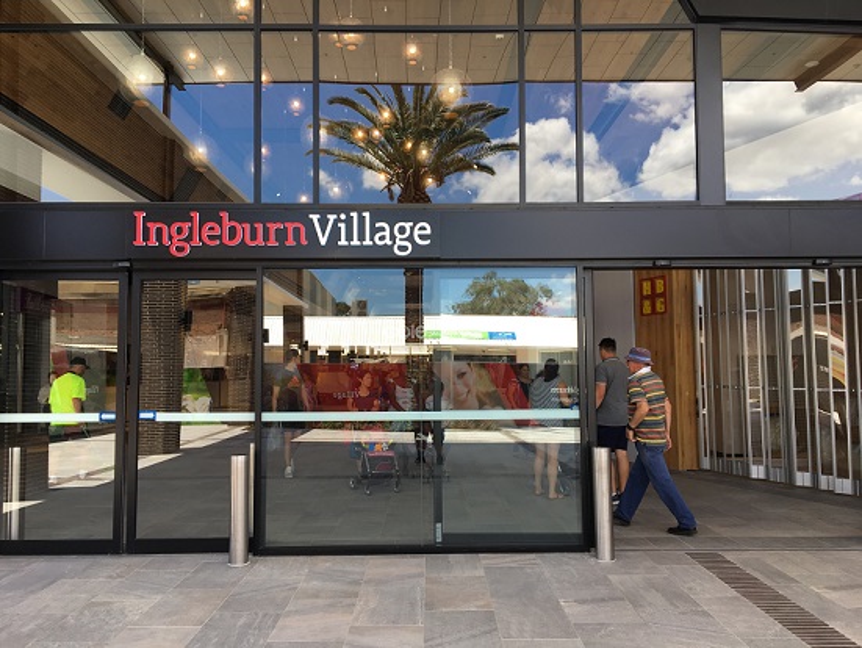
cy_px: 324
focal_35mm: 29
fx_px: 723
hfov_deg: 61.6
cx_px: 431
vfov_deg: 48.3
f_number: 2.2
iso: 25
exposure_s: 1/196
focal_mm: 4.15
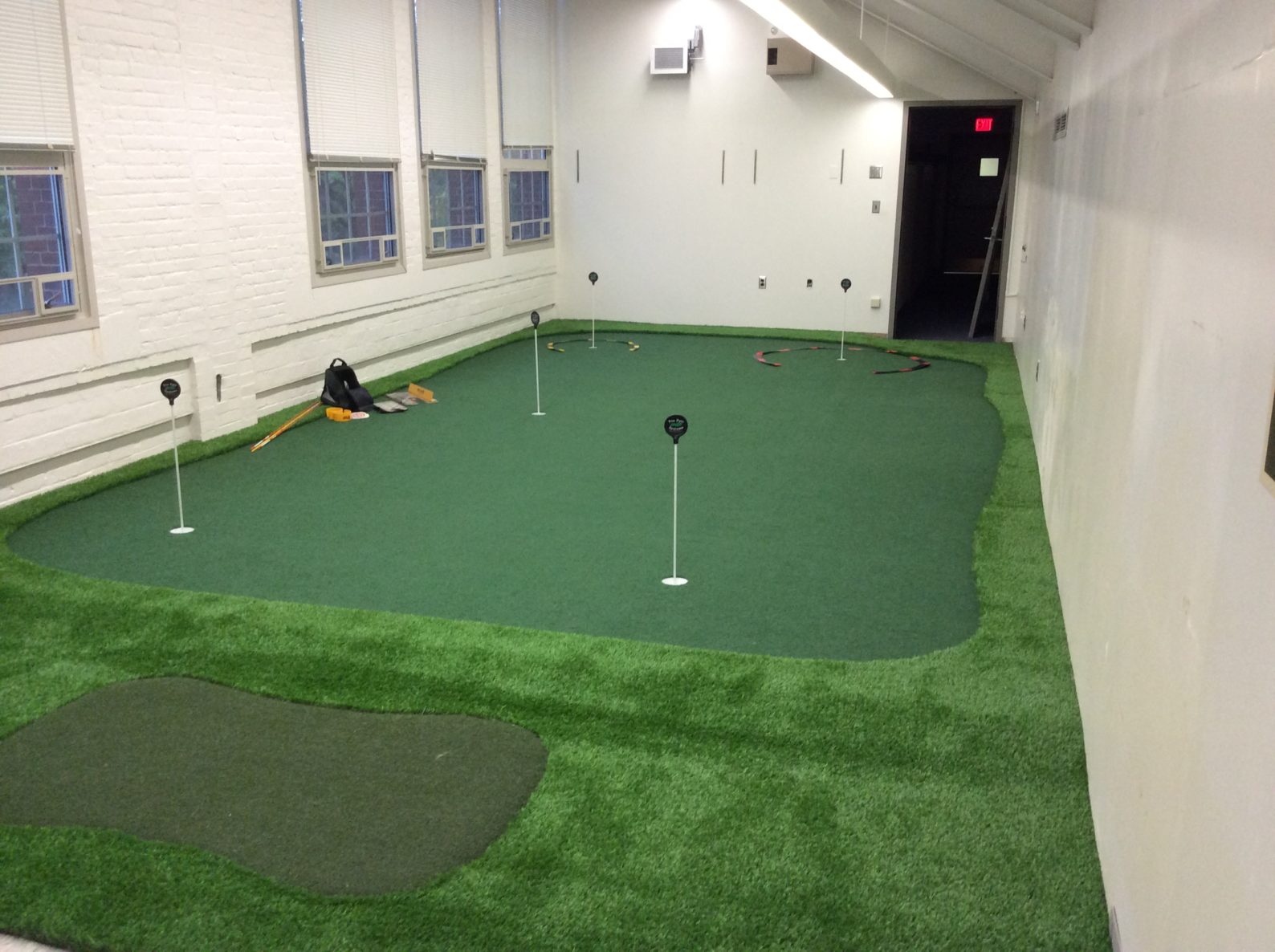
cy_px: 476
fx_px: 1214
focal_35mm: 33
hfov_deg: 55.4
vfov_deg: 42.8
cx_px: 638
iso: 125
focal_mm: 3.3
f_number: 2.4
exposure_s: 1/24
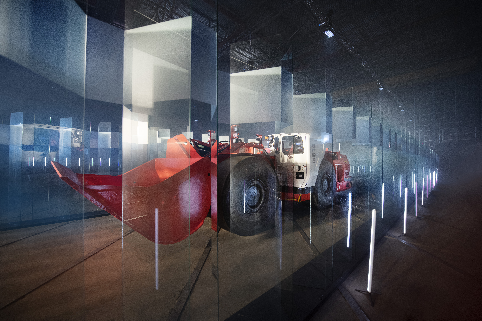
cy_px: 160
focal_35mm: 14
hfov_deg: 104.3
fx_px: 187
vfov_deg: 81.1
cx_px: 241
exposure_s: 1/250
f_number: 3.2
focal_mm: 14
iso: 1250
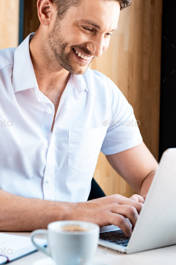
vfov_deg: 27.3
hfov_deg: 18.4
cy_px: 119
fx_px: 543
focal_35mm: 74
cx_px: 56
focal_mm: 52
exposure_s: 1/160
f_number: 3.5
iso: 320
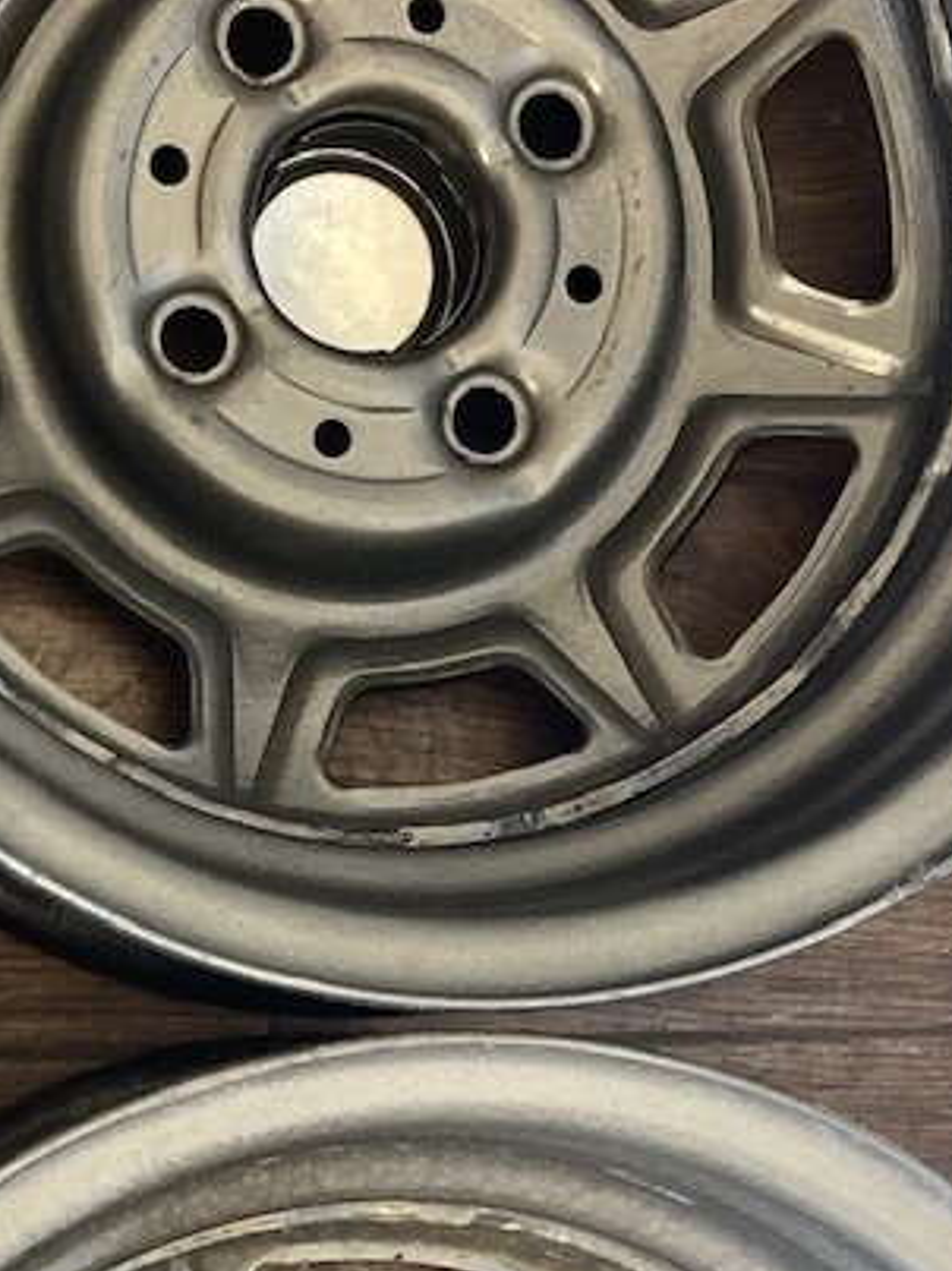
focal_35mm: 89
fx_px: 3265
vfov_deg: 21.7
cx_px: 344
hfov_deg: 16.6
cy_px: 1031
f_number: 1.8
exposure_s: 1/60
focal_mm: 3.99
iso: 200
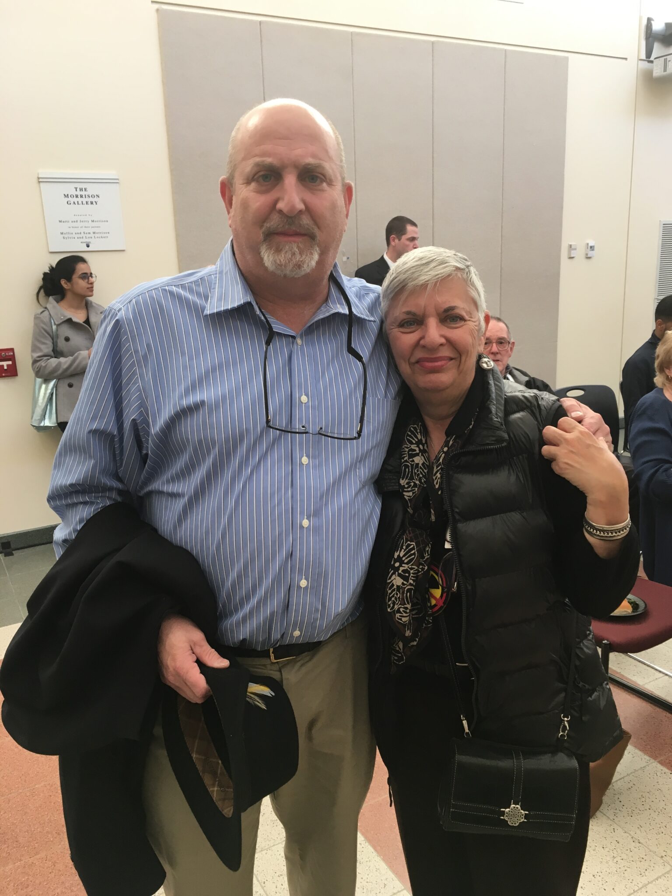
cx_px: 336
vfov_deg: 61.7
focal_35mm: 29
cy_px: 448
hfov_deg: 48.2
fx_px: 751
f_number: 2.2
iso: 25
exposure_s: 1/30
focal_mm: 4.15
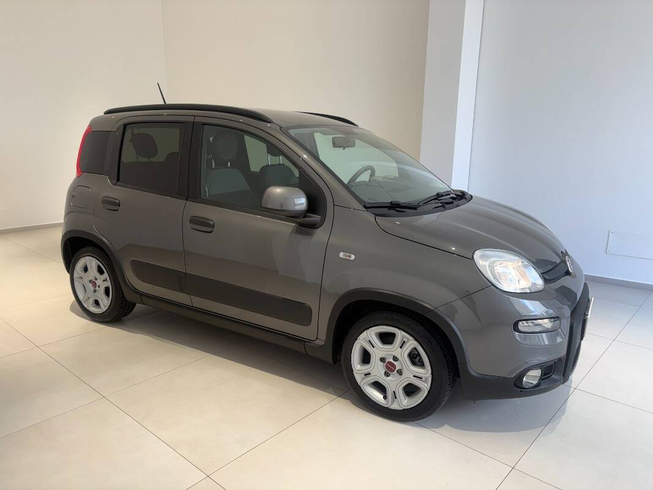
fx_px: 490
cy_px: 245
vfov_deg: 53.1
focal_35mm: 26
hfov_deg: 67.3
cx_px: 326
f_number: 1.6
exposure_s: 1/100
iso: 32
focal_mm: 5.96
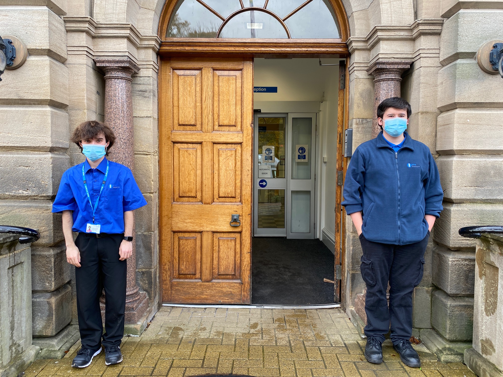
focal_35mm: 26
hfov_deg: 67.3
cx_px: 252
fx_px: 378
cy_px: 188
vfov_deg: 53.1
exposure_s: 1/121
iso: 40
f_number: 1.8
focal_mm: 4.25
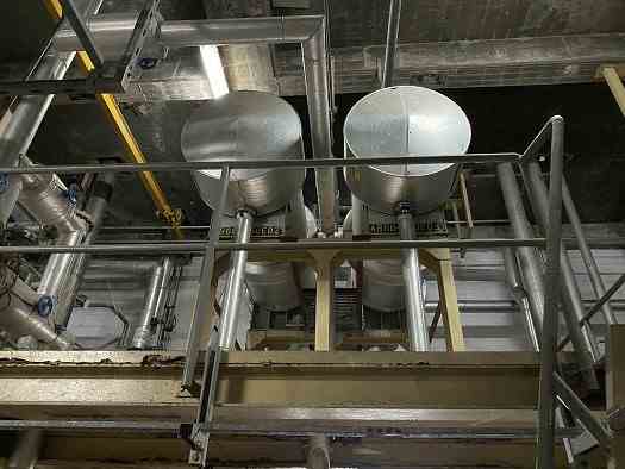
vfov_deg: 53.1
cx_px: 312
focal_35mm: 26
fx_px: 470
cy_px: 234
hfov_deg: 67.3
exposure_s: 1/25
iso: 640
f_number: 1.8
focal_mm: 4.25
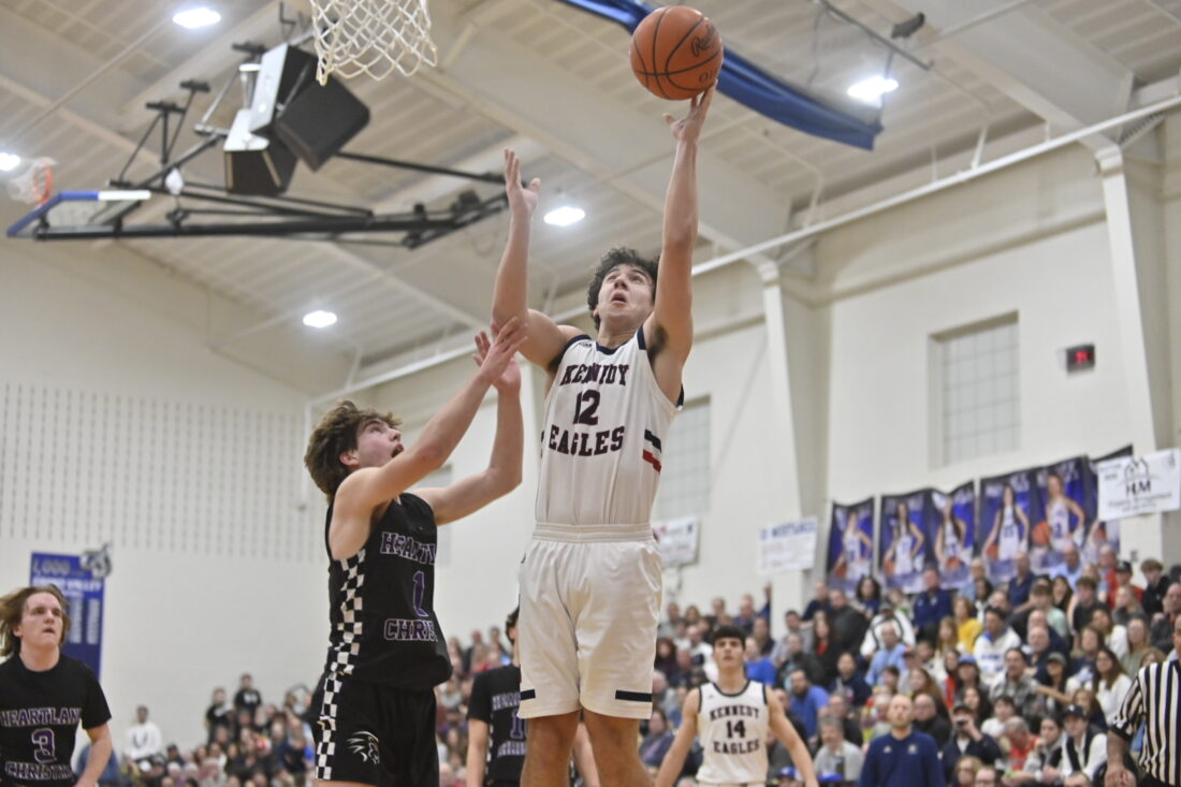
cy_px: 394
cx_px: 590
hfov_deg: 28.8
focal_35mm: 70
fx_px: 2296
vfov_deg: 19.5
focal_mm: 70
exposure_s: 1/640
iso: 2800
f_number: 2.8
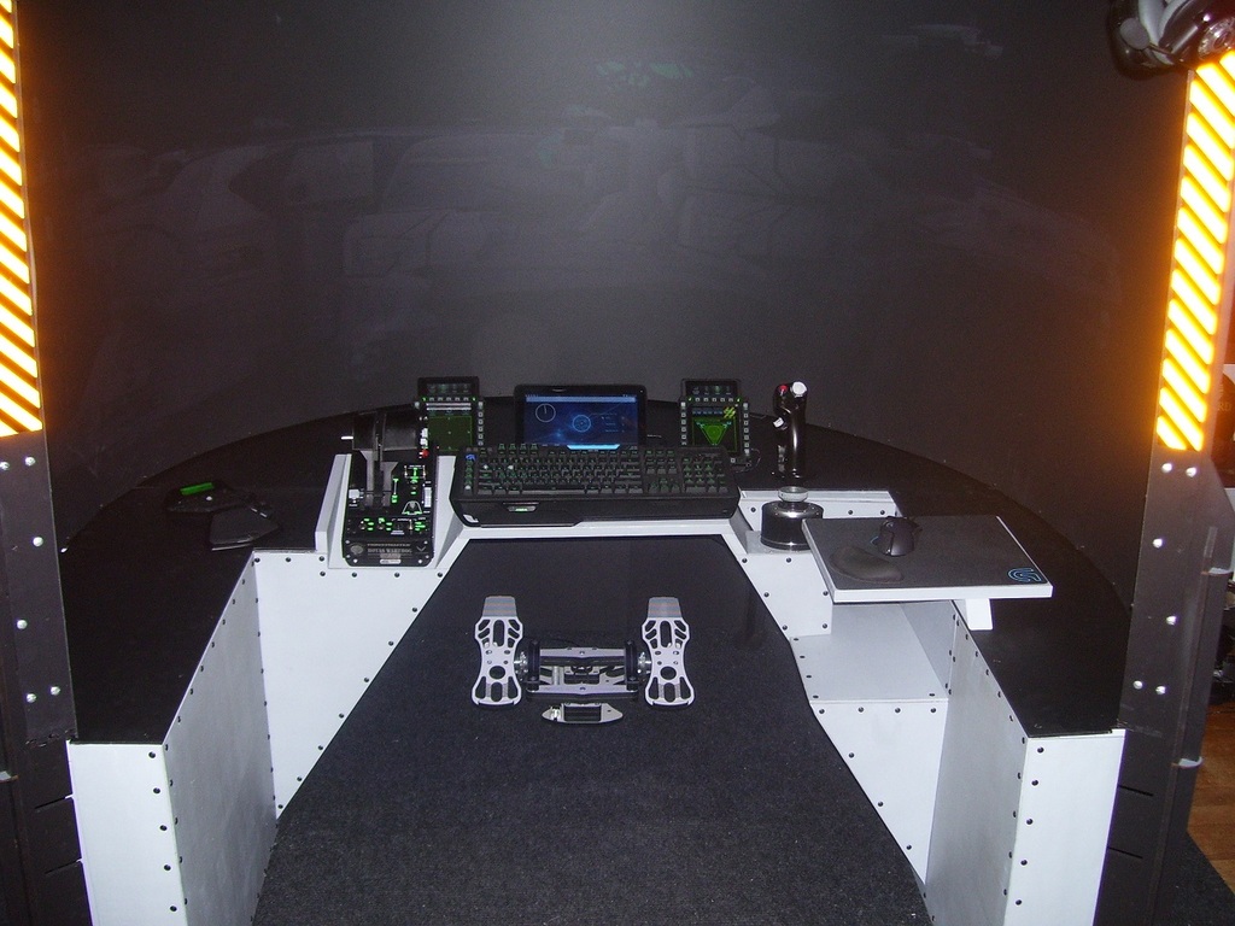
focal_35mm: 37
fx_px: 1320
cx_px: 618
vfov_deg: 38.7
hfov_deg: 50.1
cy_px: 463
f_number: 2.7
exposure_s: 1/60
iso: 125
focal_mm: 6
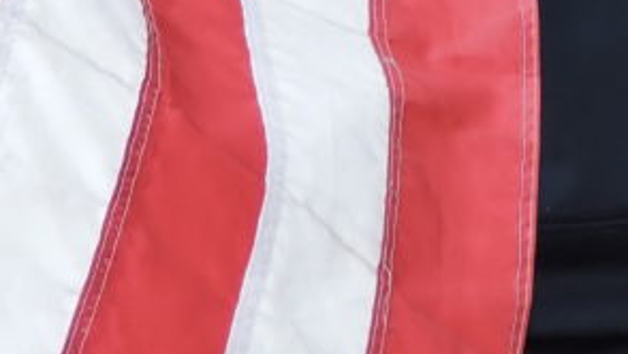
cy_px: -552
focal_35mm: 444
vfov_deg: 2.7
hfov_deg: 4.9
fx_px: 7400
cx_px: 227
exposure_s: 1/500
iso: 160
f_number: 4.1
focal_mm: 16.1
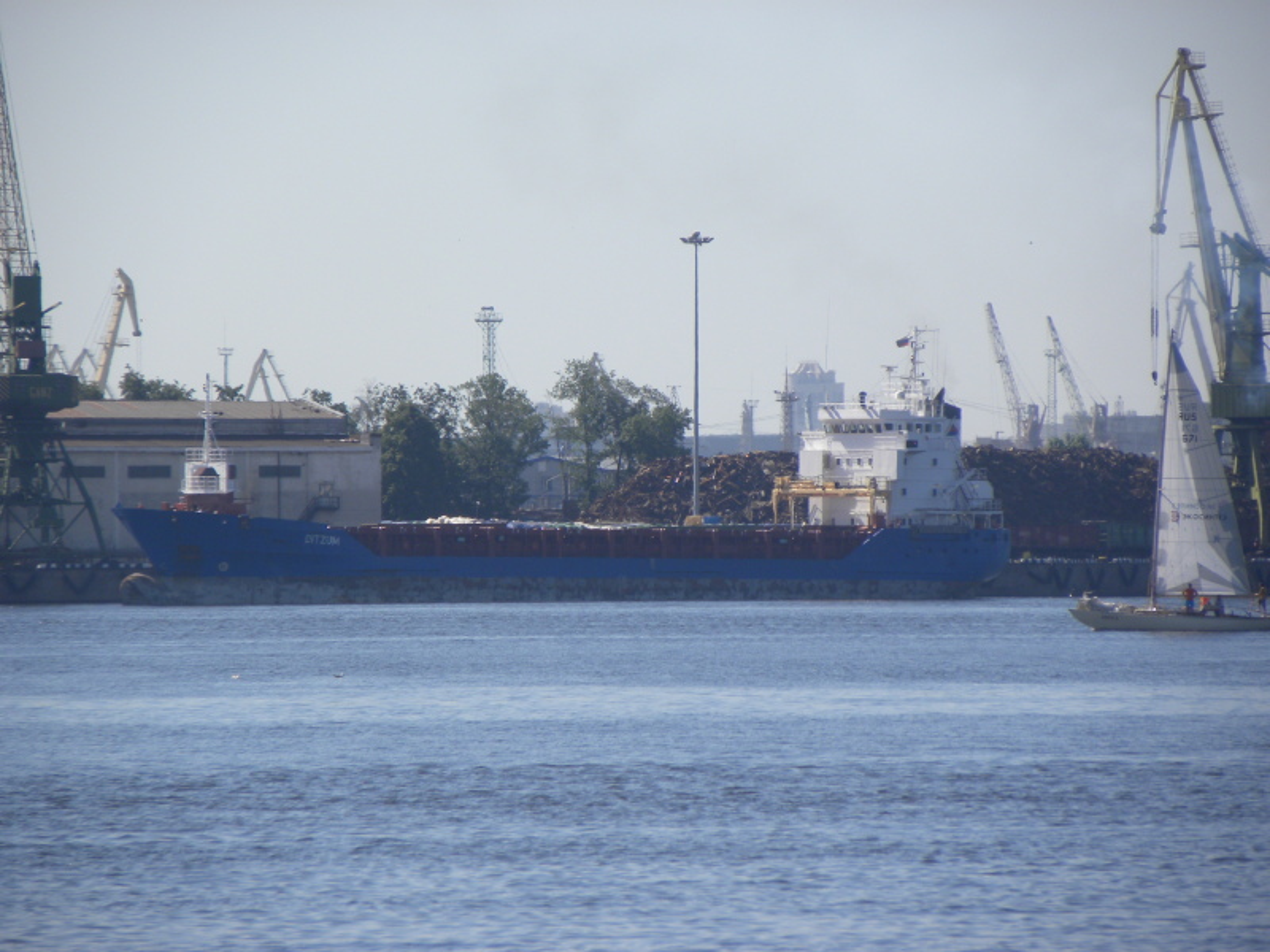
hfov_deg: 4.1
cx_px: 635
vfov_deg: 3.1
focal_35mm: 481
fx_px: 17647
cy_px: 476
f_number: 5.6
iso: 64
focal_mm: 85.6
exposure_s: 1/378
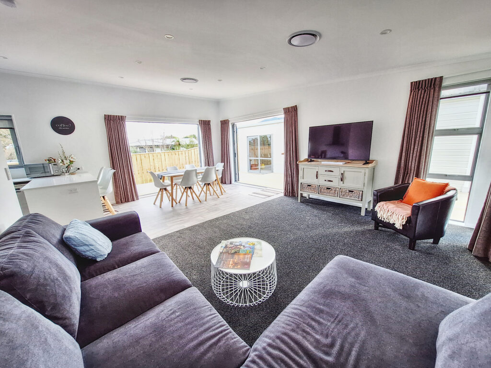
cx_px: 246
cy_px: 184
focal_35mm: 13
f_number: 2.2
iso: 80
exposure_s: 1/50
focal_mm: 1.7
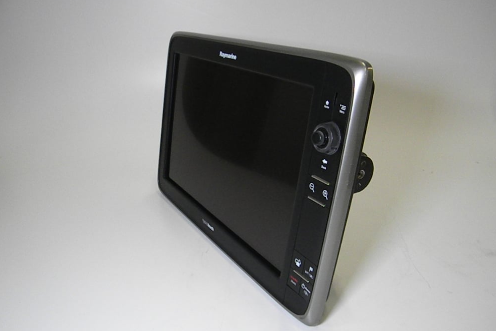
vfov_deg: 43.6
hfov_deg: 61.9
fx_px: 413
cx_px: 253
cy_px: 176
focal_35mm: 30
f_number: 3.5
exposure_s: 1/208
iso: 720
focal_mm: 5
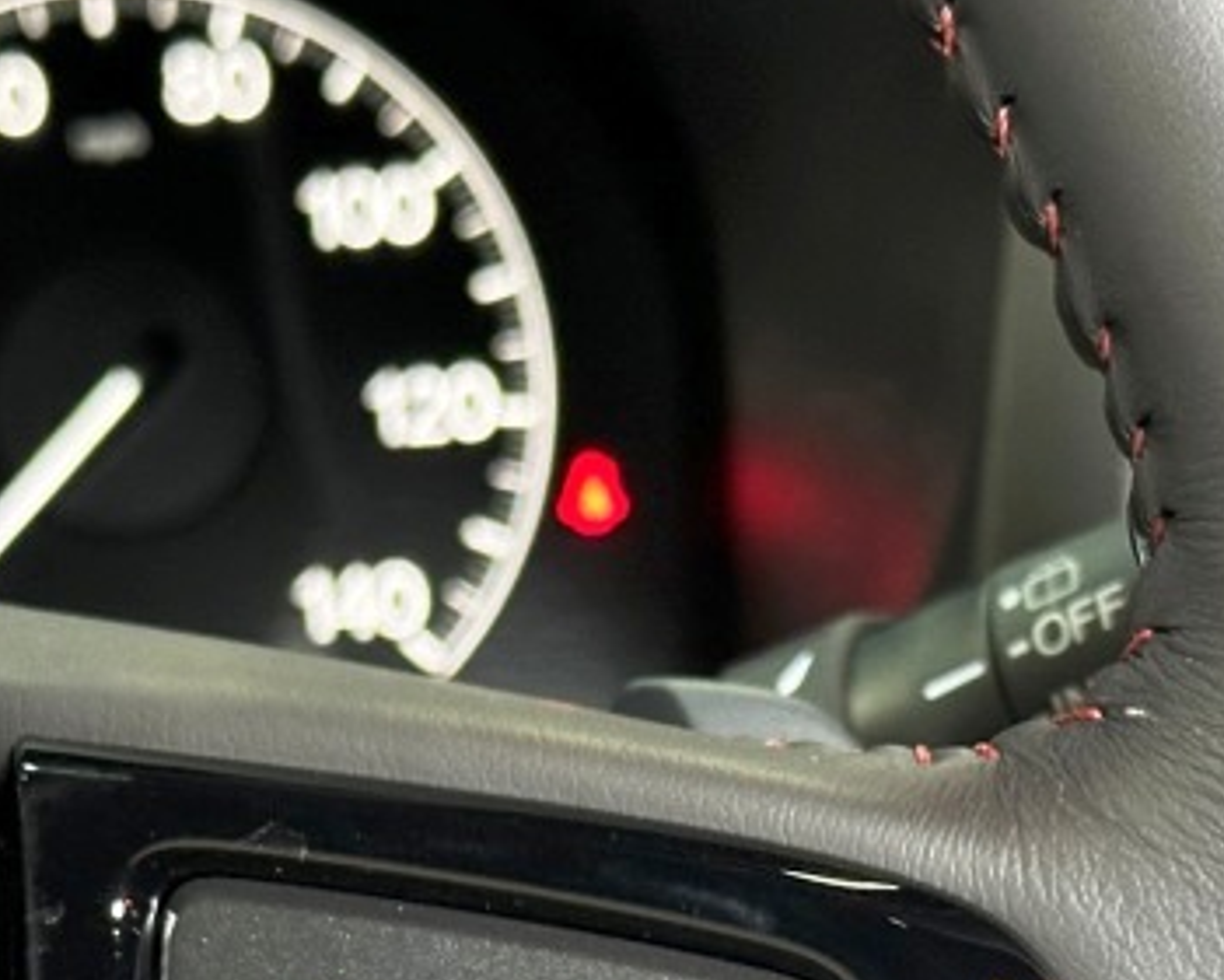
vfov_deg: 11.0
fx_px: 4963
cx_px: 570
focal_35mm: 137
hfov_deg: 14.1
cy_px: 1302
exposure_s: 1/40
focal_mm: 6.86
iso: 500
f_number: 1.78
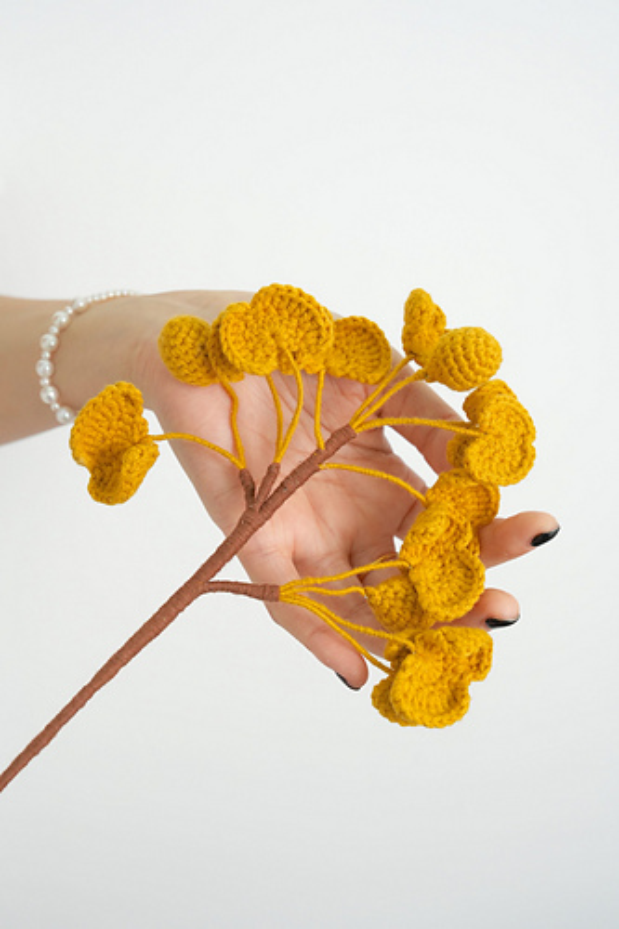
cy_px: 464
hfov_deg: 20.9
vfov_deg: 31.0
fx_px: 1677
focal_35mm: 65
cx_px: 310
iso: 3200
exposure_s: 1/500
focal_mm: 65
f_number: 7.1
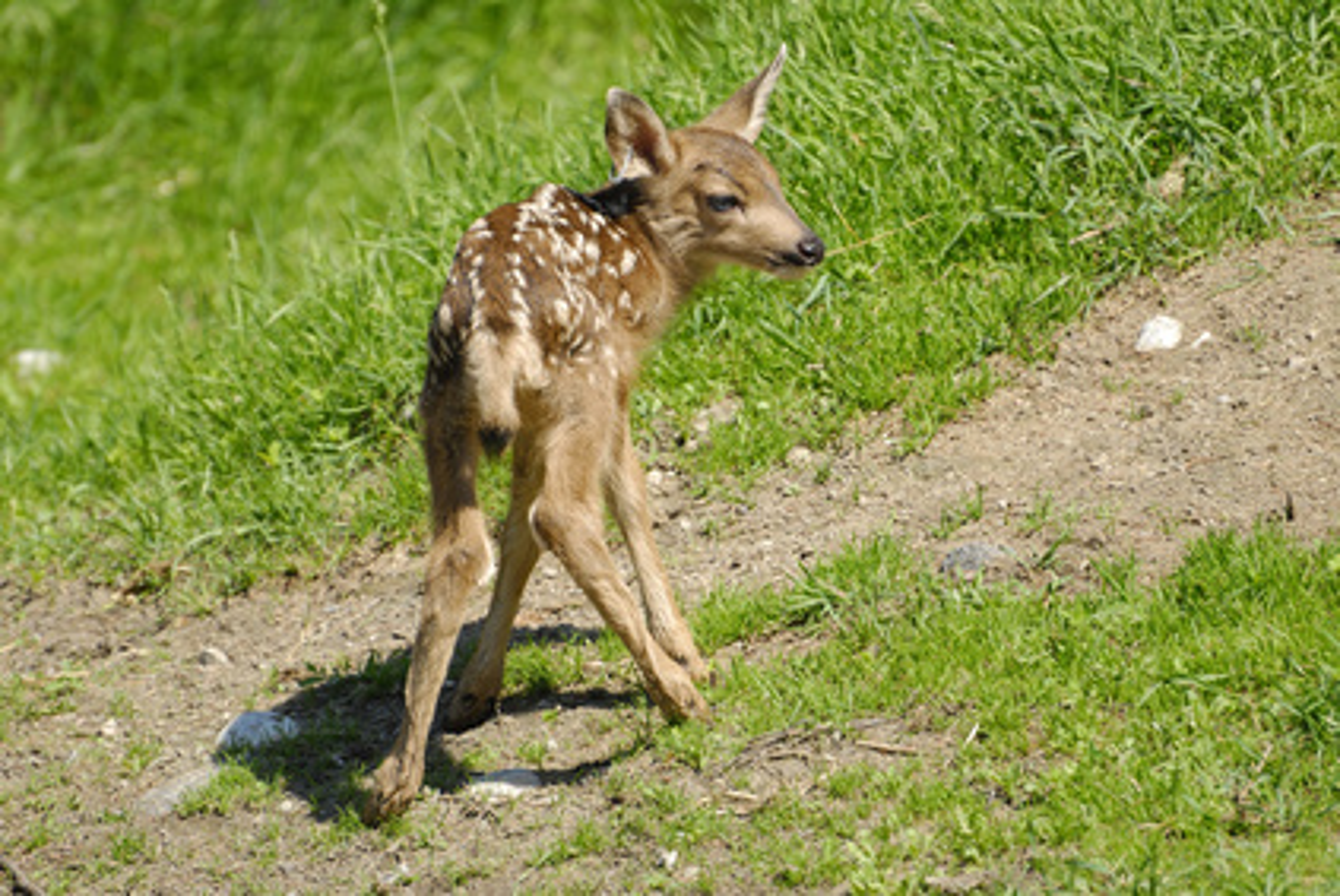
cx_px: 670
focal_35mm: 450
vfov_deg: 3.1
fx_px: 16767
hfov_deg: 4.6
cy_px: 448
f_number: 5.6
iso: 125
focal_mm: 300
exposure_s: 1/200
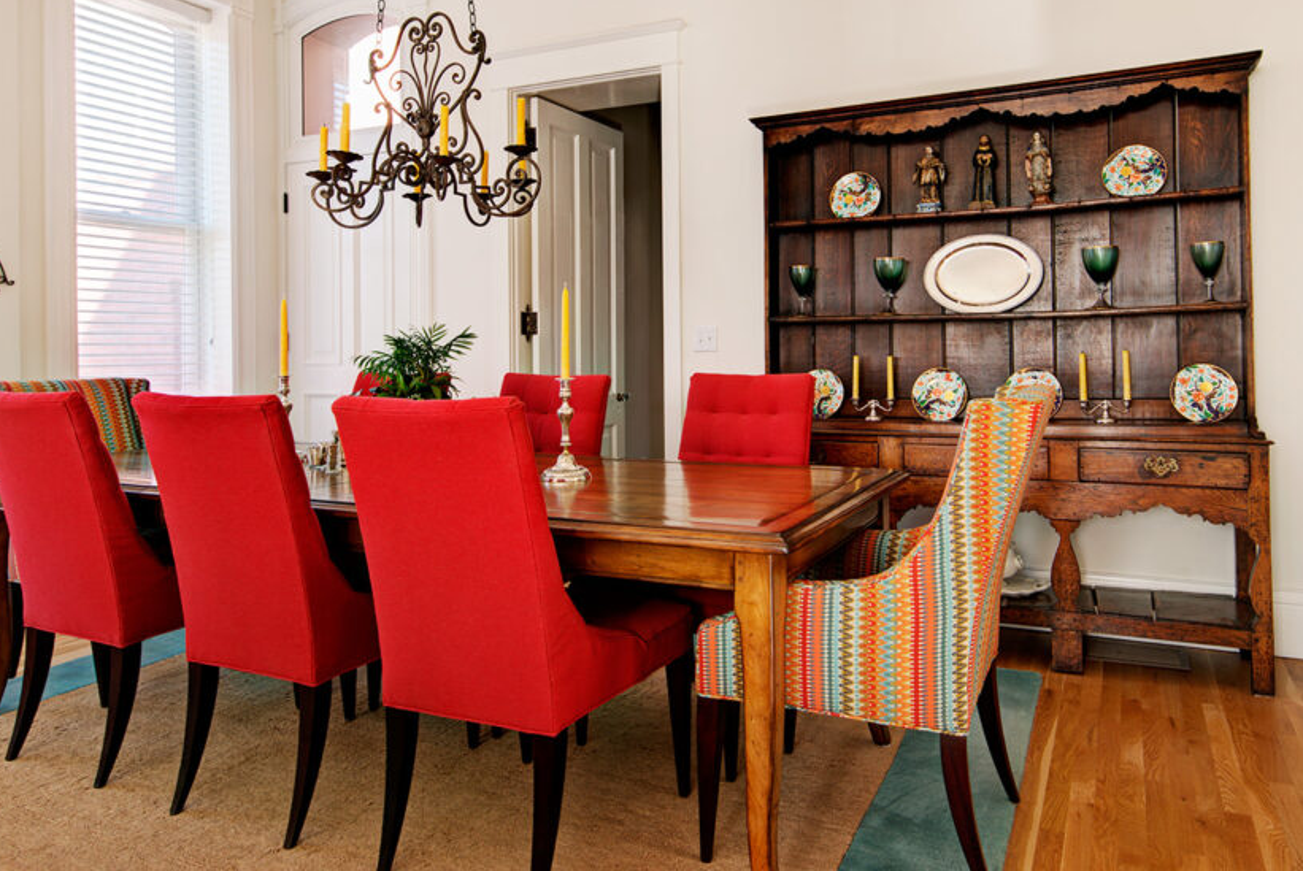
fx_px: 906
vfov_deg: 51.0
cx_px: 732
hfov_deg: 71.2
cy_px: 340
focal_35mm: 25
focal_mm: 19
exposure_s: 1/3.33
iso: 100
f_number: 8
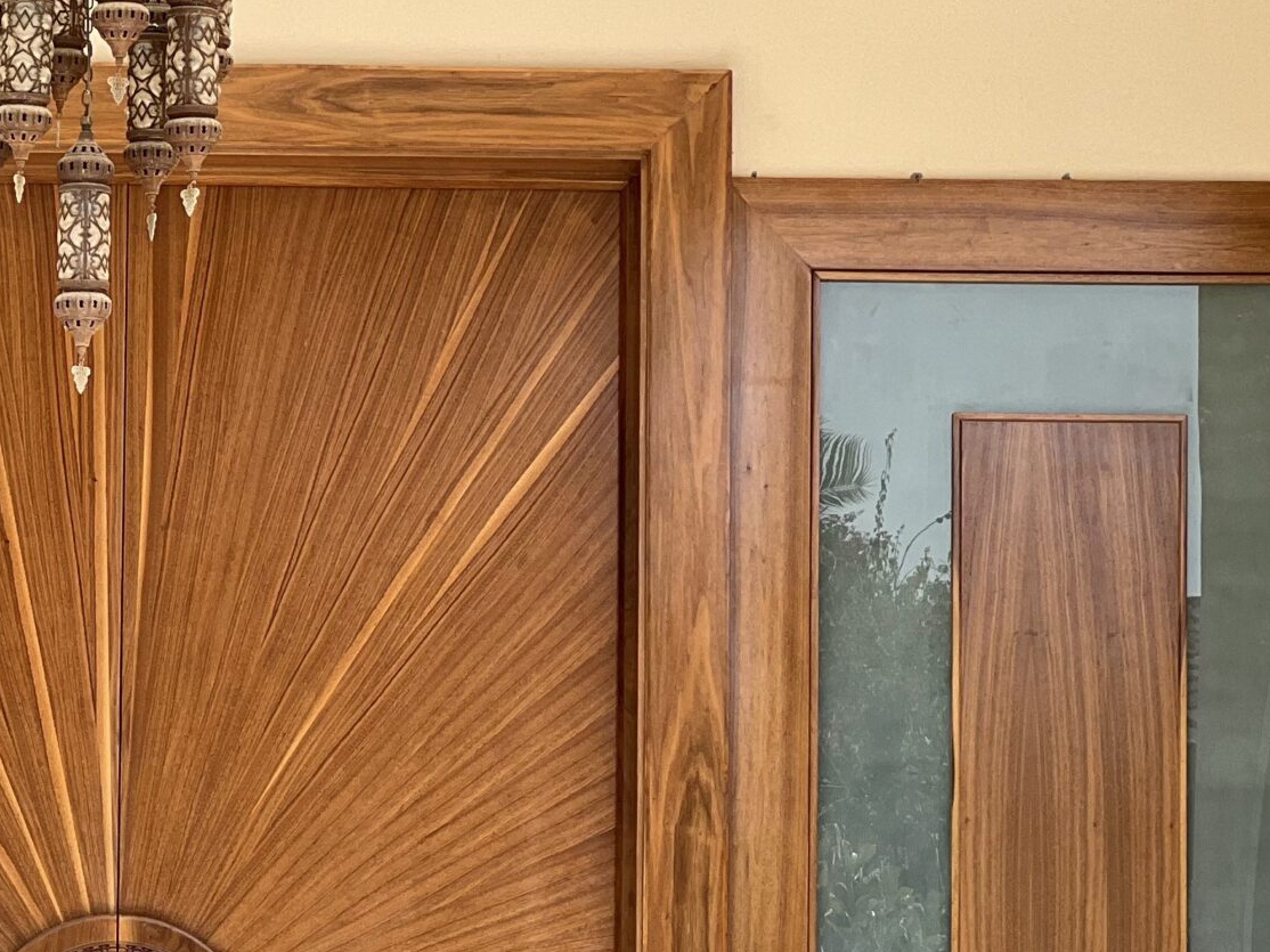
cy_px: 819
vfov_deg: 8.4
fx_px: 6492
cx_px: 153
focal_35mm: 177
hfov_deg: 11.1
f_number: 2.8
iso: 25
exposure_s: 1/121
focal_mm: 9
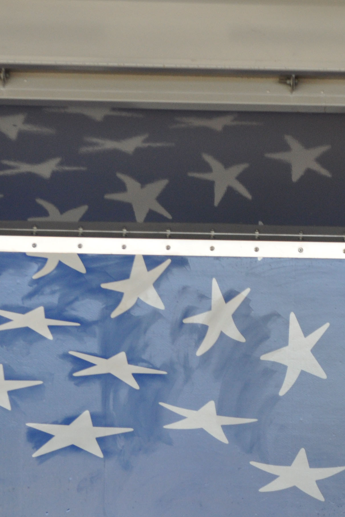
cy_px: 357
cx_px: 478
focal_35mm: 412
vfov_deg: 5.0
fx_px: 5922
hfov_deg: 3.3
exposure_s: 1/250
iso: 560
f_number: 4.8
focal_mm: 116
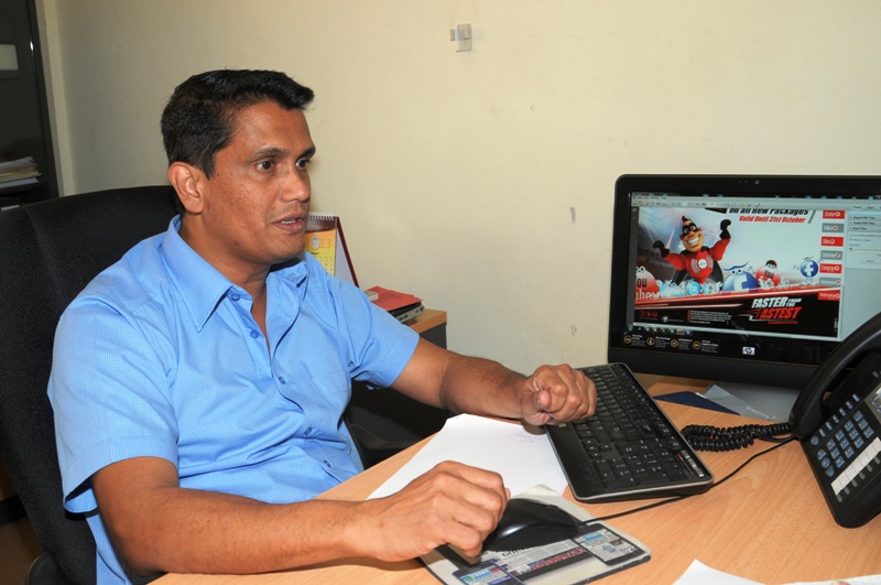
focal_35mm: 36
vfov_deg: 36.8
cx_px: 440
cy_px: 292
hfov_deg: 53.2
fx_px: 880
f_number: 5
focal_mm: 24
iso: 640
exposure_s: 1/80
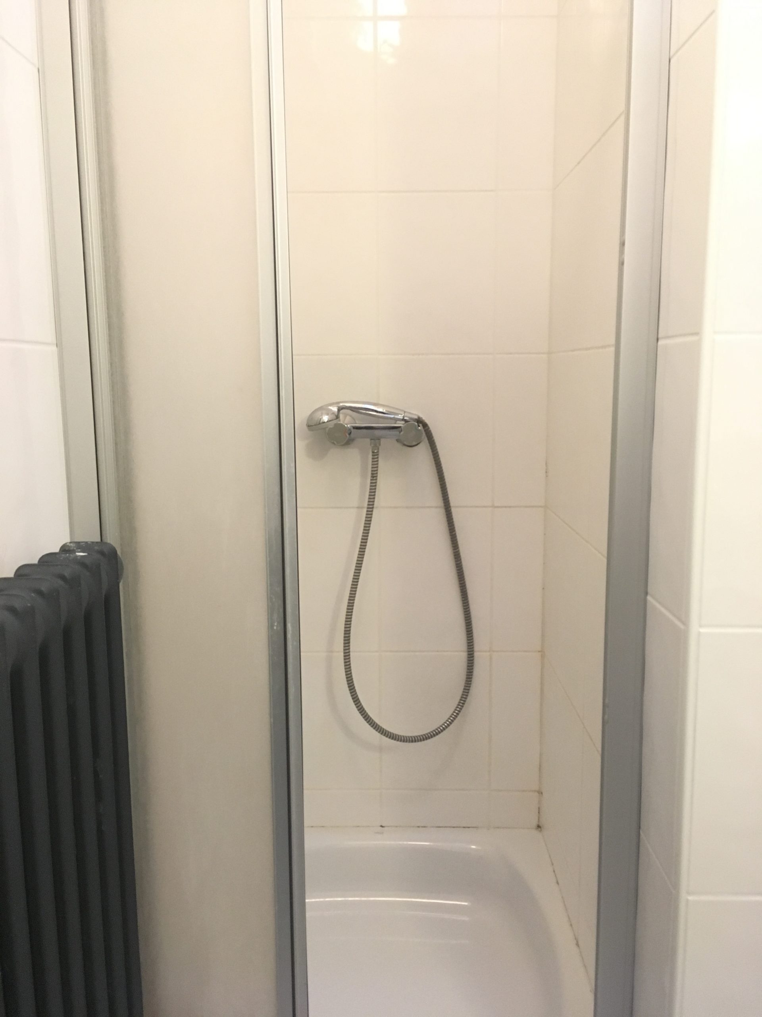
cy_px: 508
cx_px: 381
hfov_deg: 48.2
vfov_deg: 61.7
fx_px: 851
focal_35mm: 29
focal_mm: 4.15
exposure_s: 1/17
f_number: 2.2
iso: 200
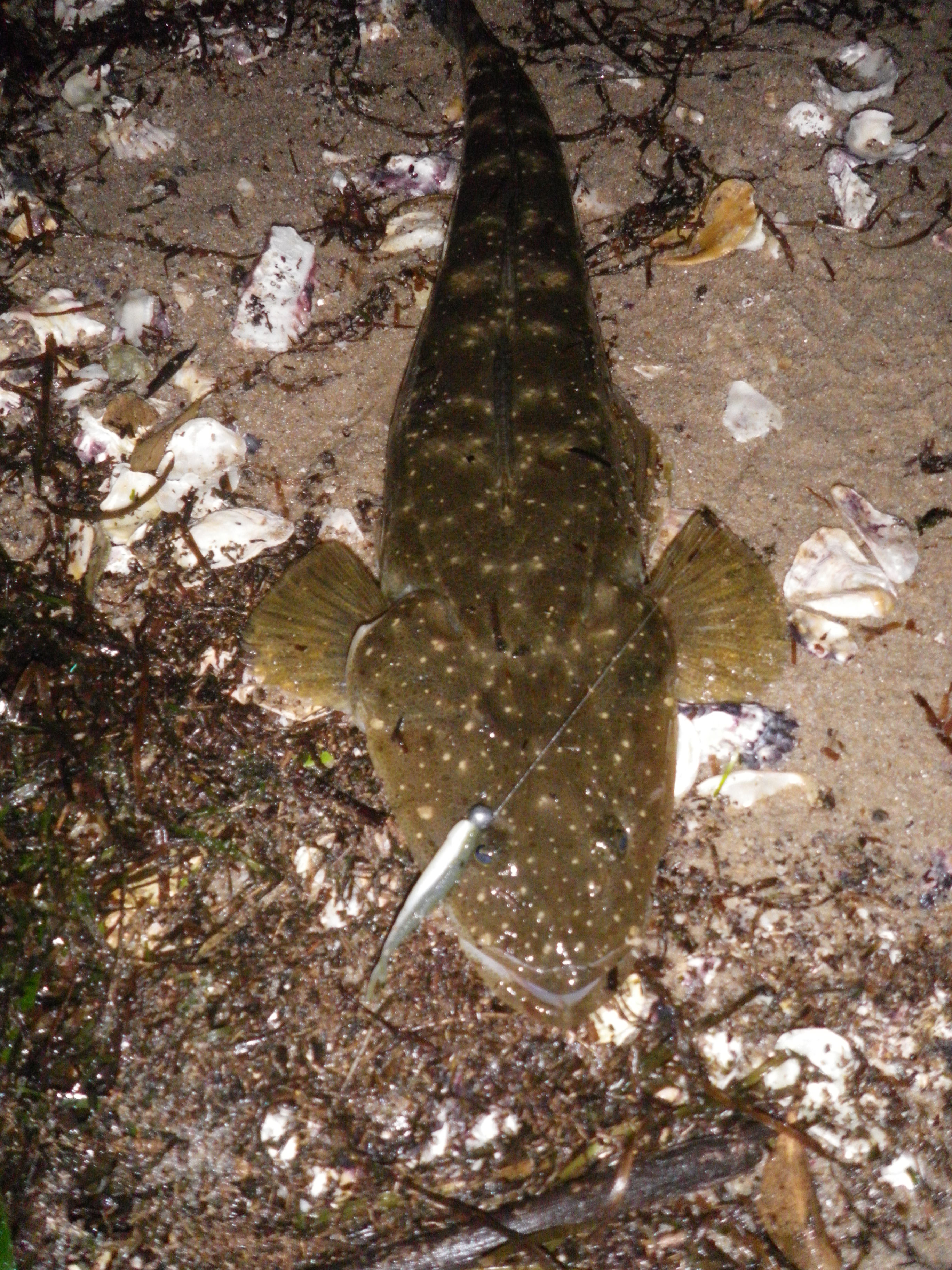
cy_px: 635
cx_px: 476
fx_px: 1283
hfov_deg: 40.7
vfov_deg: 52.6
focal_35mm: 35
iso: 400
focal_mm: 6.2
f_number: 3.8
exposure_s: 1/60
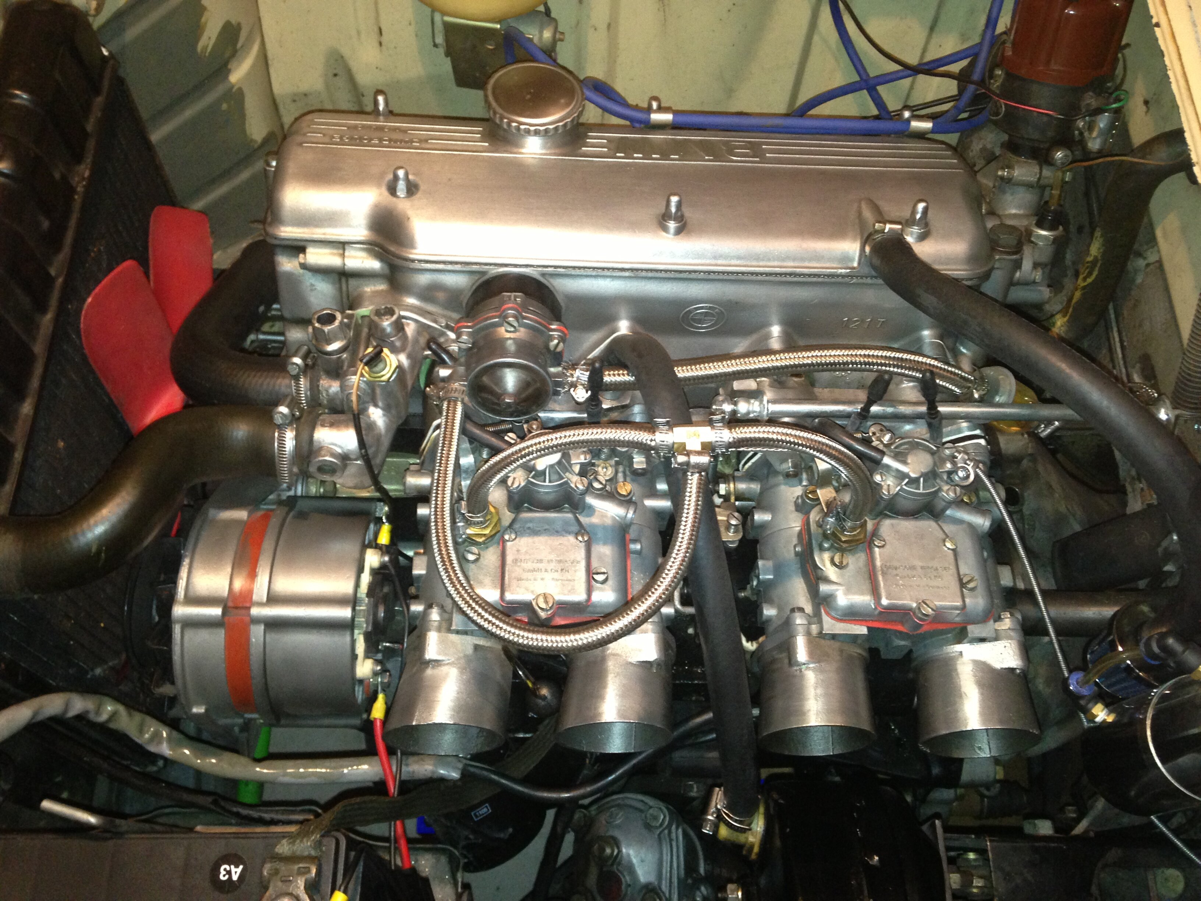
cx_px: 600
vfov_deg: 42.9
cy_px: 450
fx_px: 1145
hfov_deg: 55.4
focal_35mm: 33
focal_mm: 4.13
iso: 250
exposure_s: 1/20
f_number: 2.4
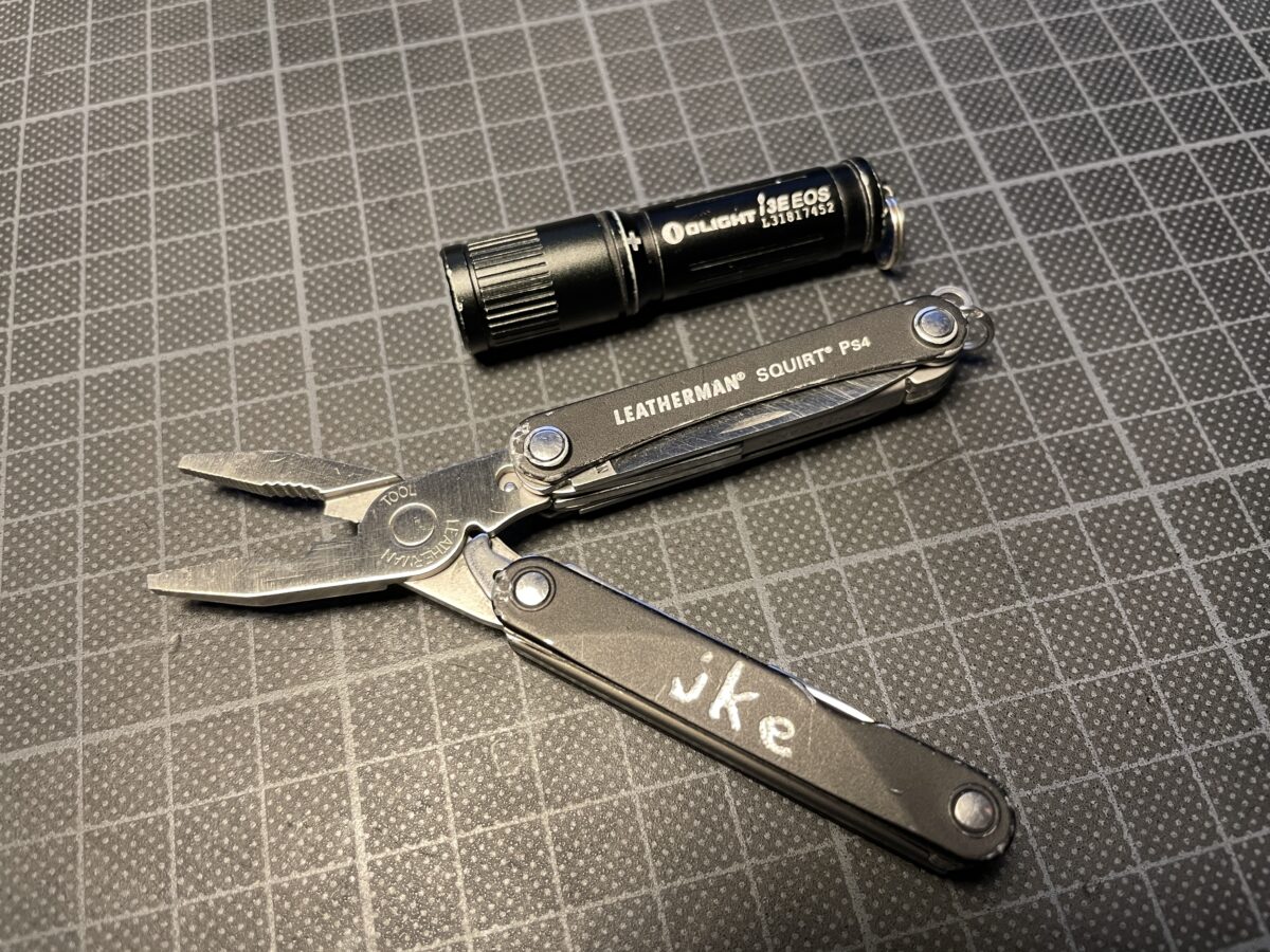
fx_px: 954
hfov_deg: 67.3
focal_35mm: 26
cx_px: 635
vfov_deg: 53.1
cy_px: 476
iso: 250
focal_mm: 4.2
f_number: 1.6
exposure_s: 1/50
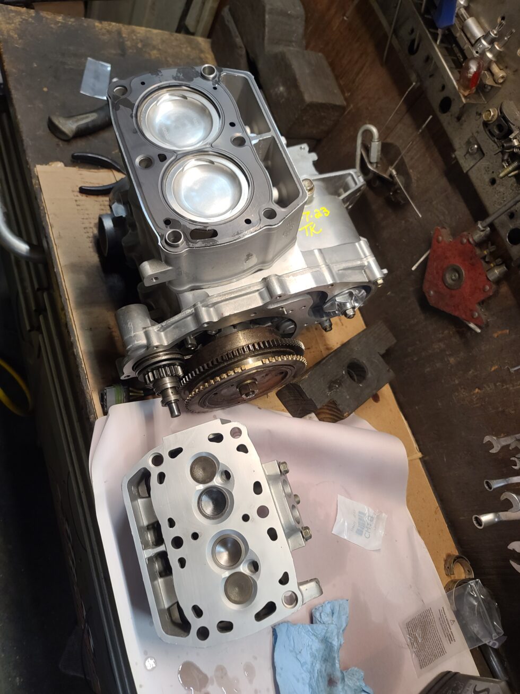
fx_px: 501
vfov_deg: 69.4
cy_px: 347
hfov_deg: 54.9
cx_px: 260
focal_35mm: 25
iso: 125
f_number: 1.8
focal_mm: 7
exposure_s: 1/60
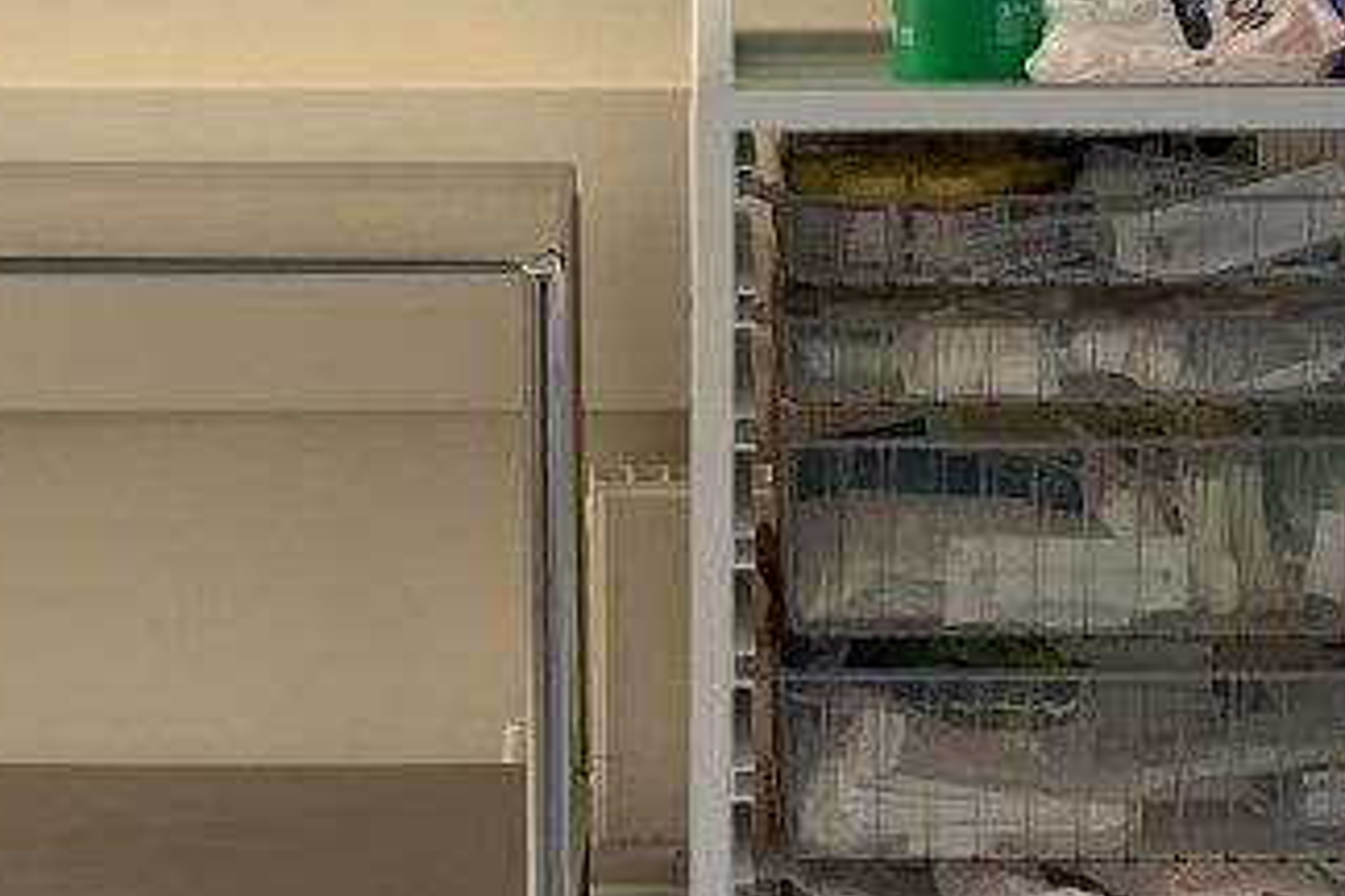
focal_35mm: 100
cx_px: 768
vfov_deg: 13.6
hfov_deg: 20.4
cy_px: 660
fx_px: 3736
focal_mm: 4.25
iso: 100
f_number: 1.8
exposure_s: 1/75
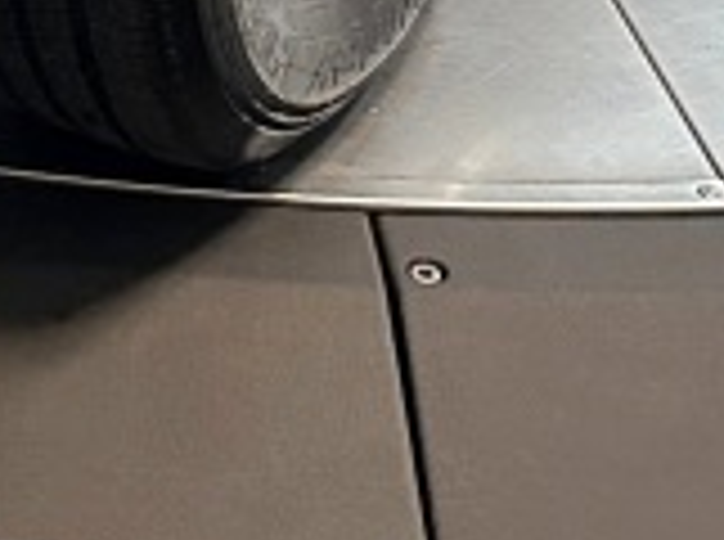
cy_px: -950
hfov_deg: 12.2
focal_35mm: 153
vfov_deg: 8.4
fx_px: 3193
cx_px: -423
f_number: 1.78
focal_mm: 6.86
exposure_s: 1/60
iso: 500
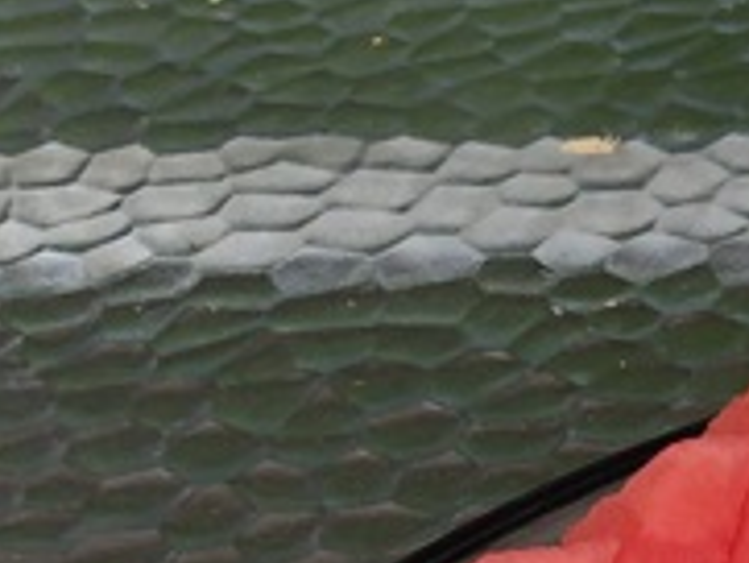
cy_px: 1279
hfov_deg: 11.5
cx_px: 1382
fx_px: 3421
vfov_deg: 8.7
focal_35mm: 158
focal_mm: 4
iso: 32
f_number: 1.8
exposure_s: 1/120
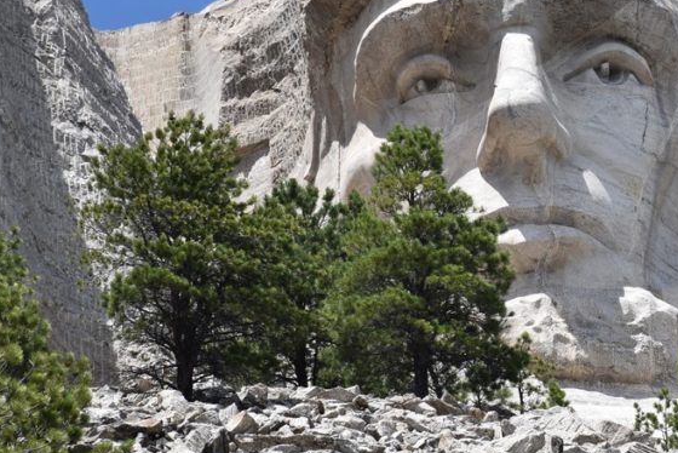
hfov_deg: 6.5
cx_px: 536
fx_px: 5992
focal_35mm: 318
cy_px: 174
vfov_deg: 4.3
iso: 360
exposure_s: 1/500
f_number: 11
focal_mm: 116
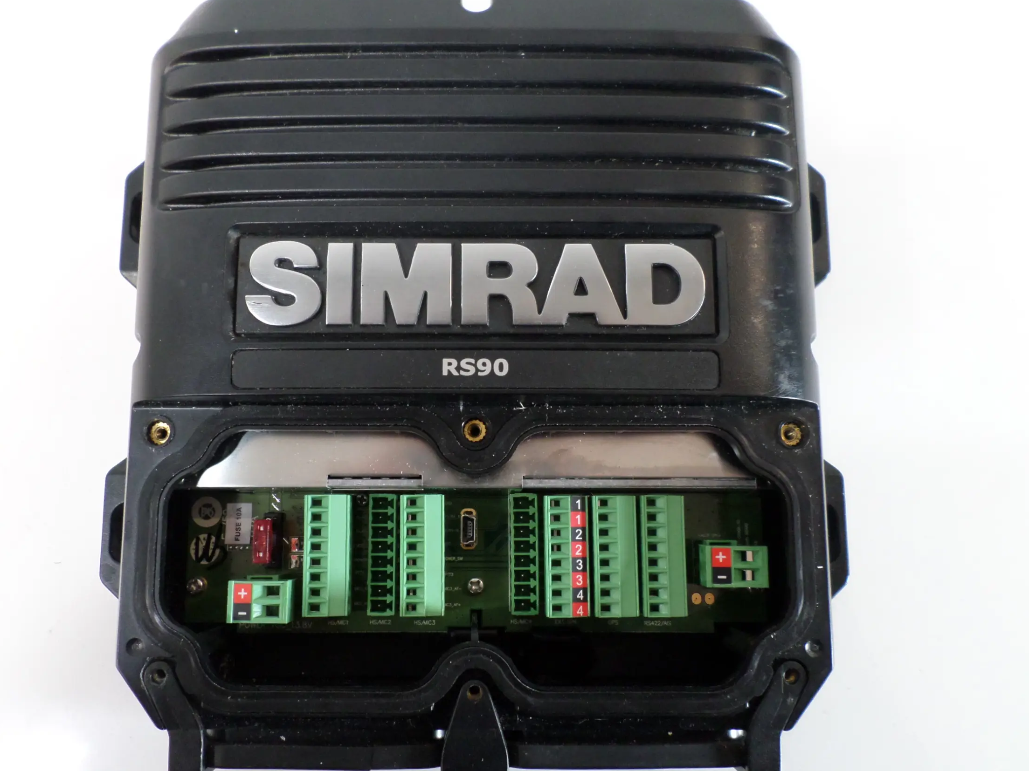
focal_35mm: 29
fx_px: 862
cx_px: 473
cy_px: 385
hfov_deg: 61.6
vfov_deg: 48.2
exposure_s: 1/30
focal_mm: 4.5
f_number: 2.5
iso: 200
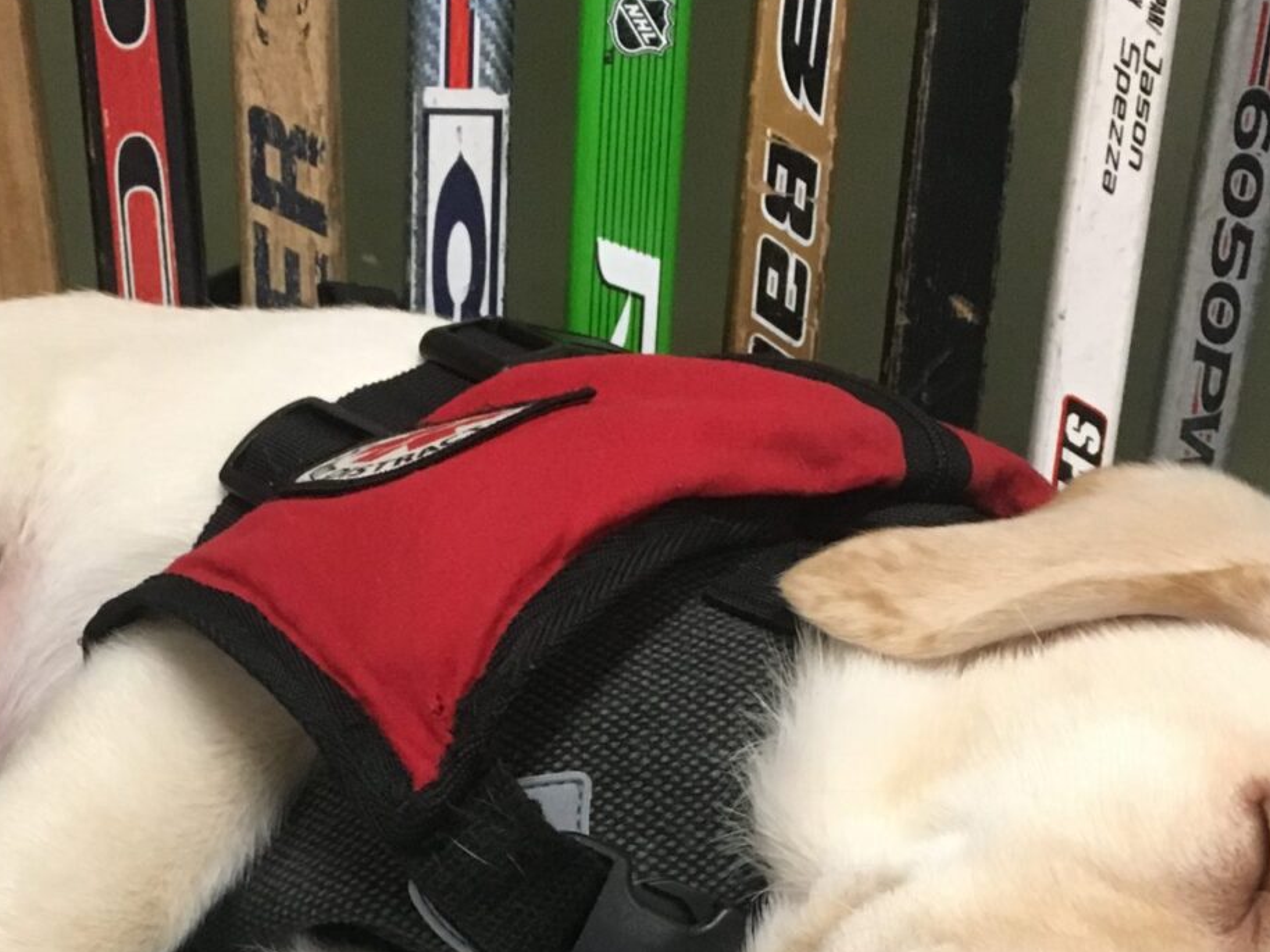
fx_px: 2384
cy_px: 981
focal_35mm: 65
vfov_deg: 21.7
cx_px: 452
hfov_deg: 29.7
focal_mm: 4.15
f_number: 2.2
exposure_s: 1/30
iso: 160
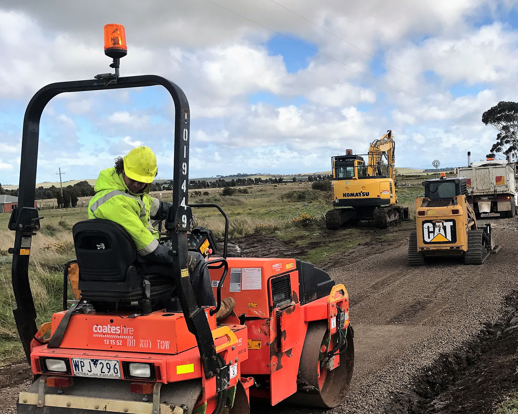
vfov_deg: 32.7
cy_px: 213
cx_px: 402
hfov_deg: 39.0
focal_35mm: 46
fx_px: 705
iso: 20
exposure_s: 1/2519
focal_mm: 3.99
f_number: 1.8
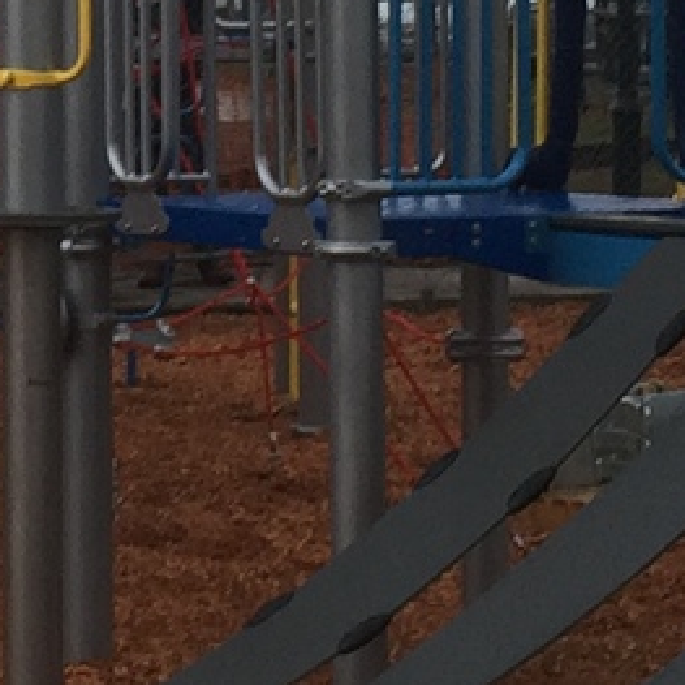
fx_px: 4366
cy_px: -138
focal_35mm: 195
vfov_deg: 8.9
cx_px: -16
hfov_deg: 8.9
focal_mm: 4.15
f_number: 2.2
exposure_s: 1/60
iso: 32
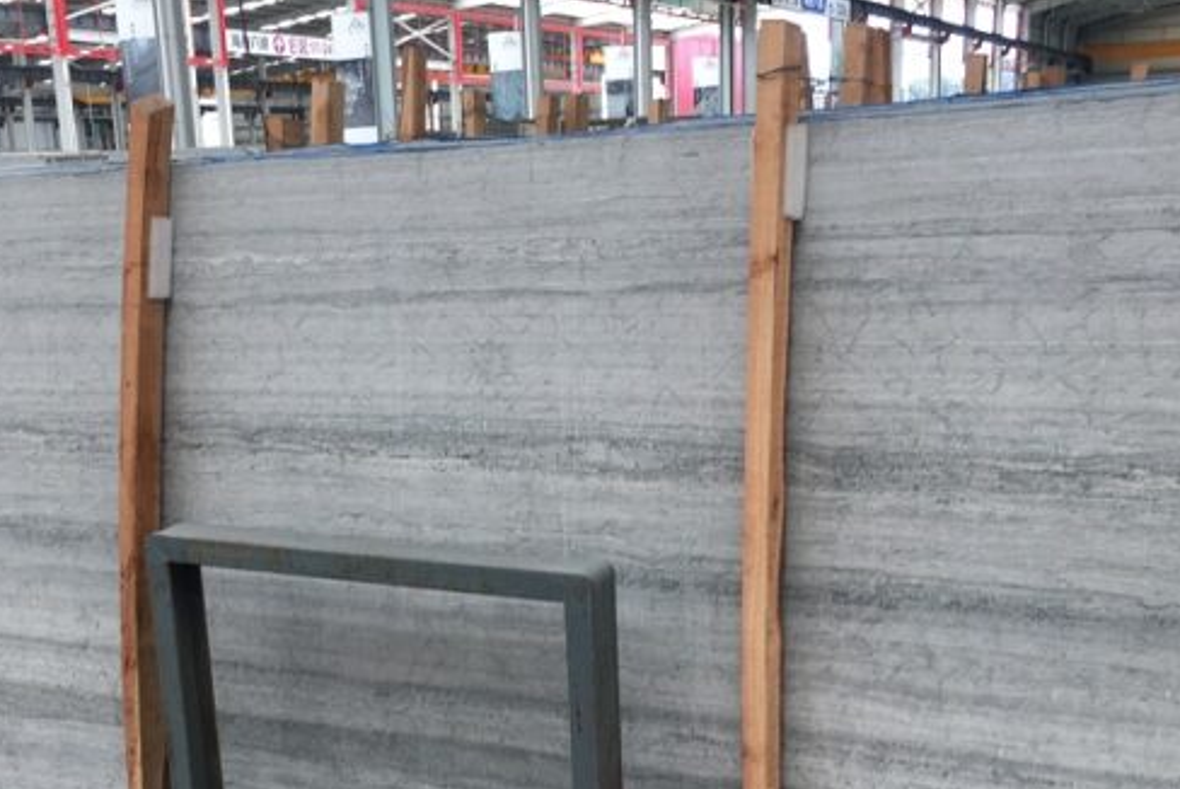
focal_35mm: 42
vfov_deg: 31.5
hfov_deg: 46.3
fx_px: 1377
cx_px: 650
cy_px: 566
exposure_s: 1/107
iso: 25
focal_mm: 4.15
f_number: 2.2
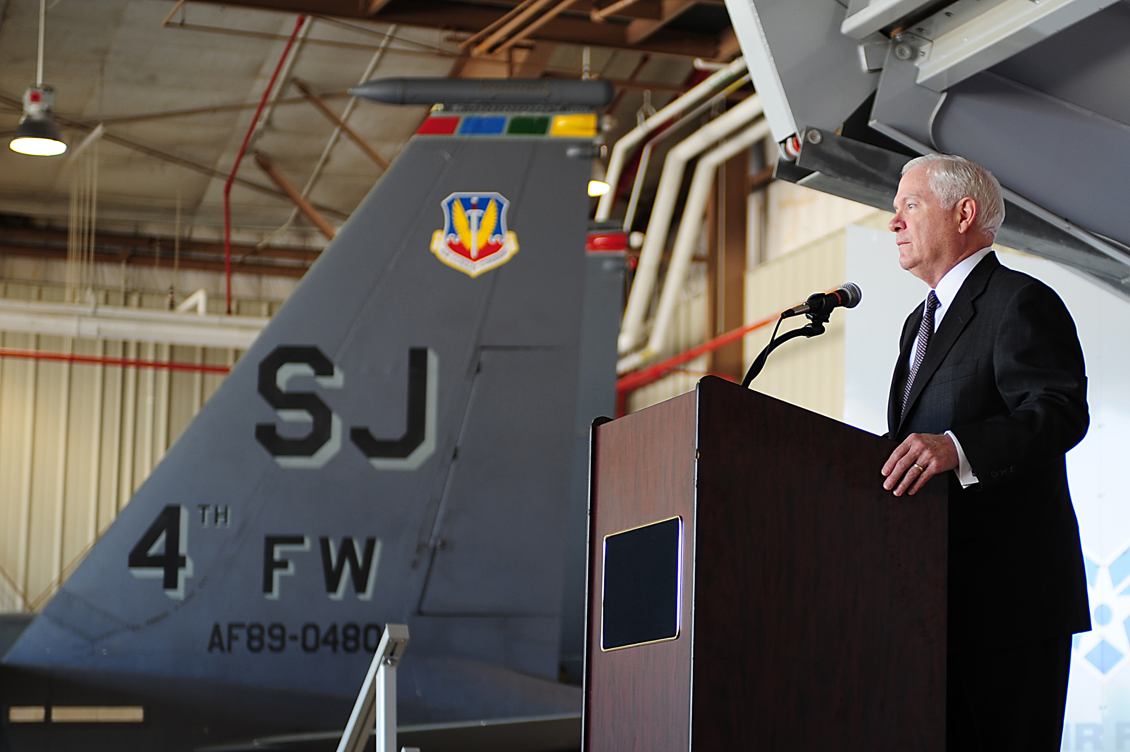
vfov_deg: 19.4
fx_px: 2196
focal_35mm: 70
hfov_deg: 28.9
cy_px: 376
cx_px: 565
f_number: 2.8
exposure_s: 1/60
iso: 200
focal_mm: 70
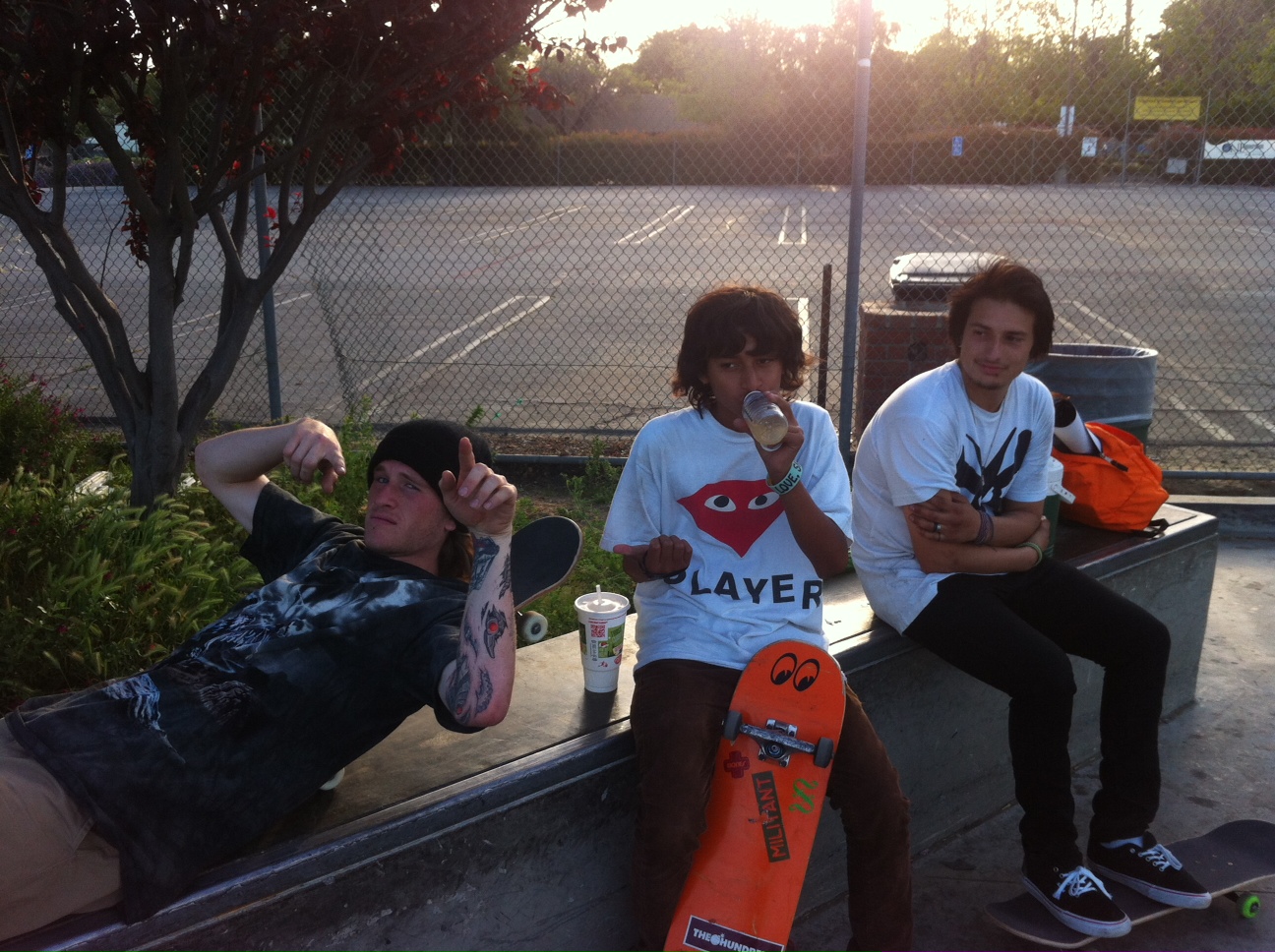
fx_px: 1287
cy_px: 476
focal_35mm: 35
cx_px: 638
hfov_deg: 52.7
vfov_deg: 40.6
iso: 80
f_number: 2.8
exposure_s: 1/251
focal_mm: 3.85
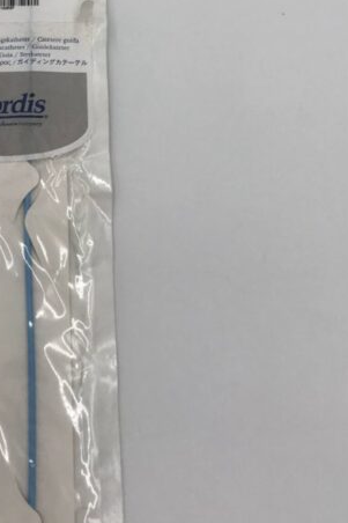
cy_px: 51
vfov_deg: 29.3
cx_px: 9
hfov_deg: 20.0
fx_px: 958
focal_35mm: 66
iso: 20
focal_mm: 3.99
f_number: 1.8
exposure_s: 1/297
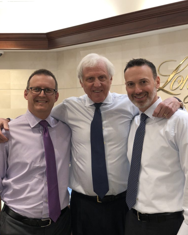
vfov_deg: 34.1
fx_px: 383
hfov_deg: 27.6
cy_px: 121
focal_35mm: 55
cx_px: 94
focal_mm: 6
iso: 64
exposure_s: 1/30
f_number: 2.4
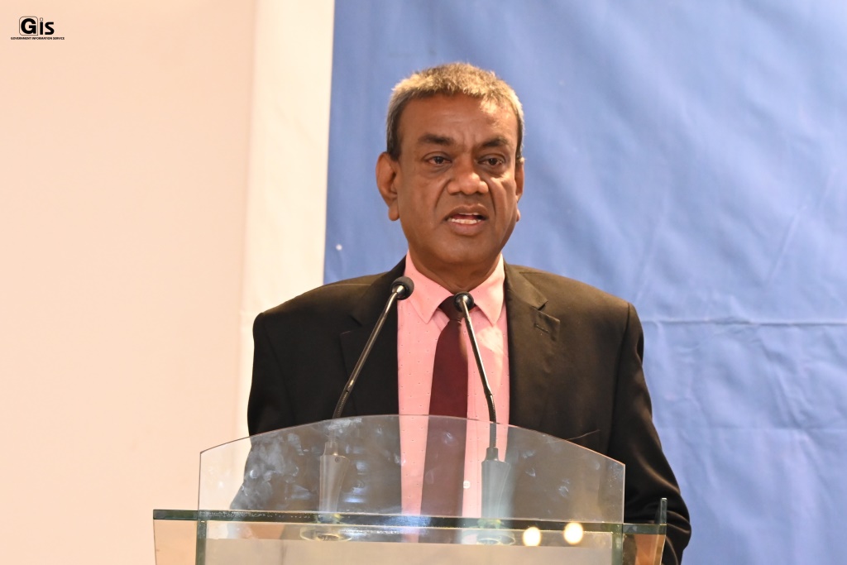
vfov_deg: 6.9
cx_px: 424
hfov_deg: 10.3
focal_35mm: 200
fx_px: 4706
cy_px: 282
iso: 6400
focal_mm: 200
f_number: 8
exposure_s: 1/125
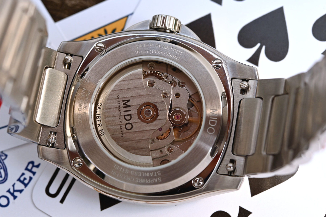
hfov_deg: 30.1
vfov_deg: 20.3
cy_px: 106
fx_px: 607
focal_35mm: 67
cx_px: 149
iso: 400
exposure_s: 1/160
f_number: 9
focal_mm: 60
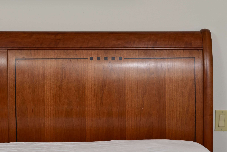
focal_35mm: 66
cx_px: 114
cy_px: 76
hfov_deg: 30.5
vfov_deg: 20.6
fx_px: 416
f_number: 16
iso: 100
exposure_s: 1/60
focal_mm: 66
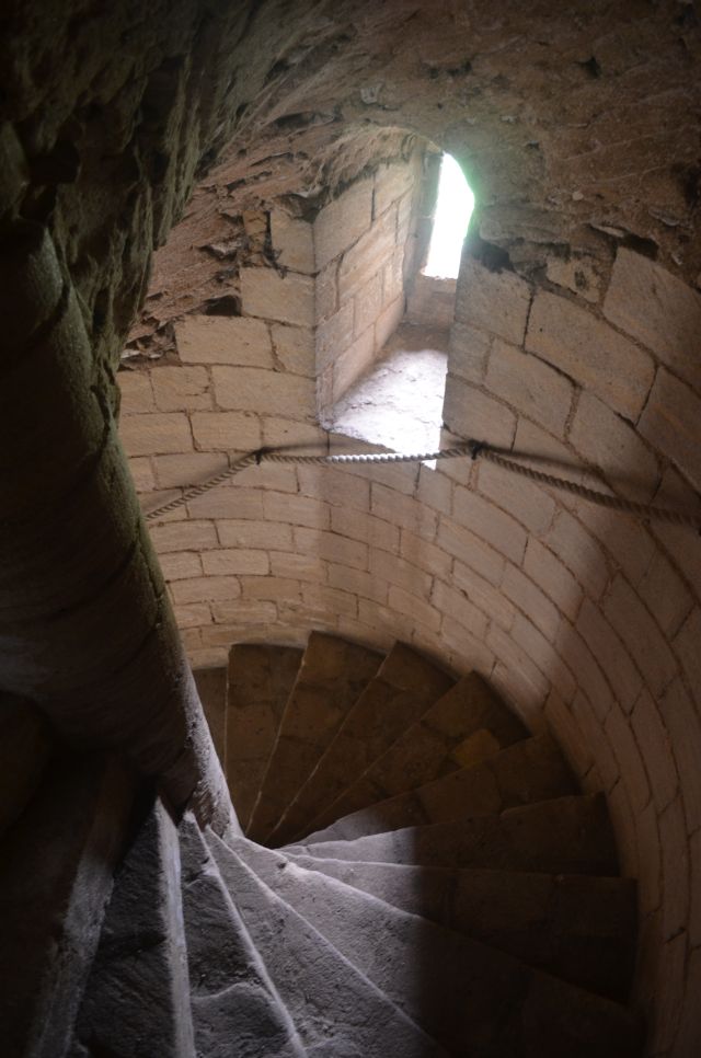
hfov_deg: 47.7
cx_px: 350
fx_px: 792
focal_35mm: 27
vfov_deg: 67.5
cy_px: 529
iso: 800
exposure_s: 1/2.5
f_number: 4.5
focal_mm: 18
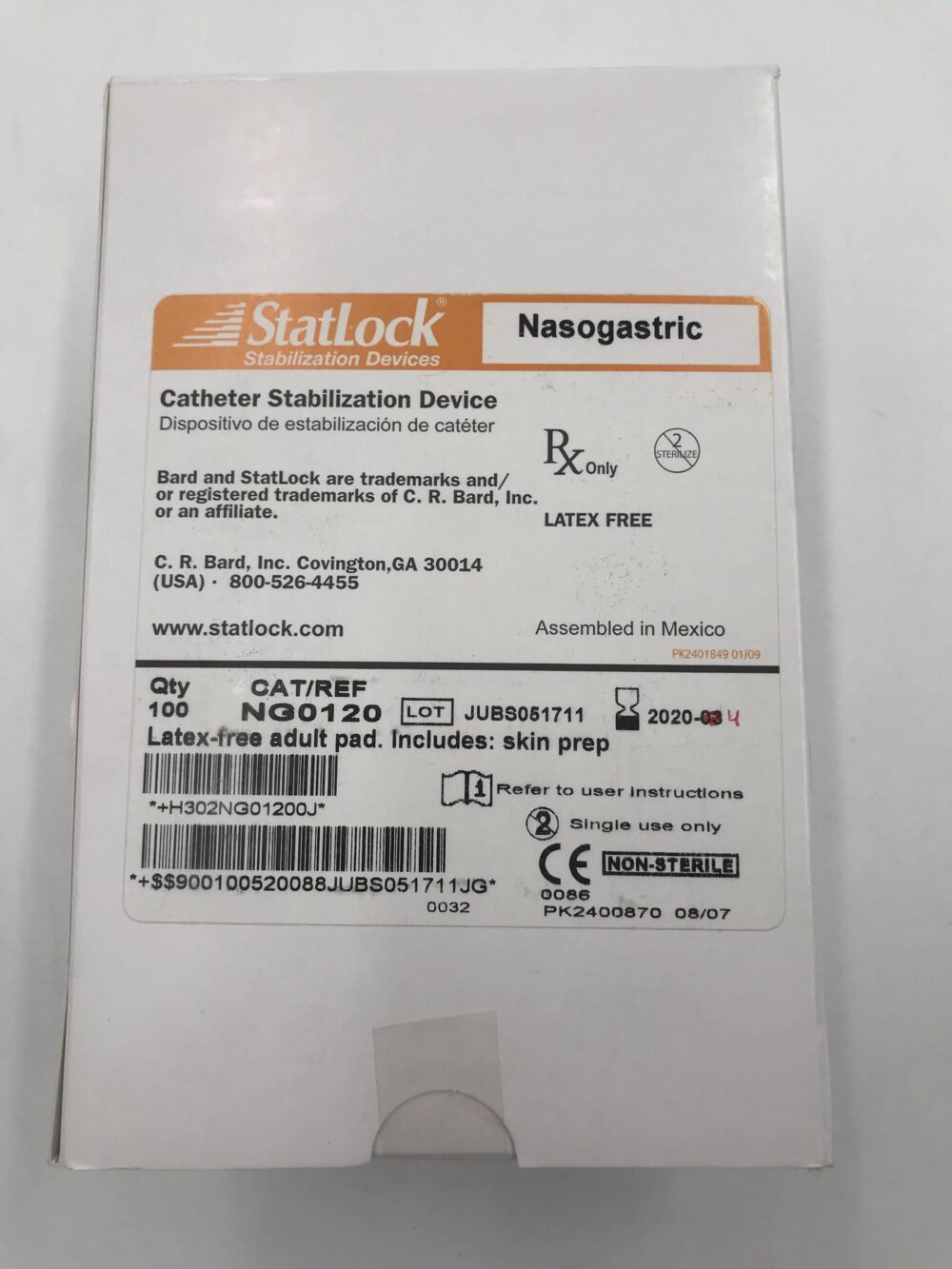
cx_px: 476
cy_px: 634
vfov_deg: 63.4
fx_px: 1027
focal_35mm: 28
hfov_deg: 49.8
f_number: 1.8
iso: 20
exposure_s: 1/161
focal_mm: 3.99
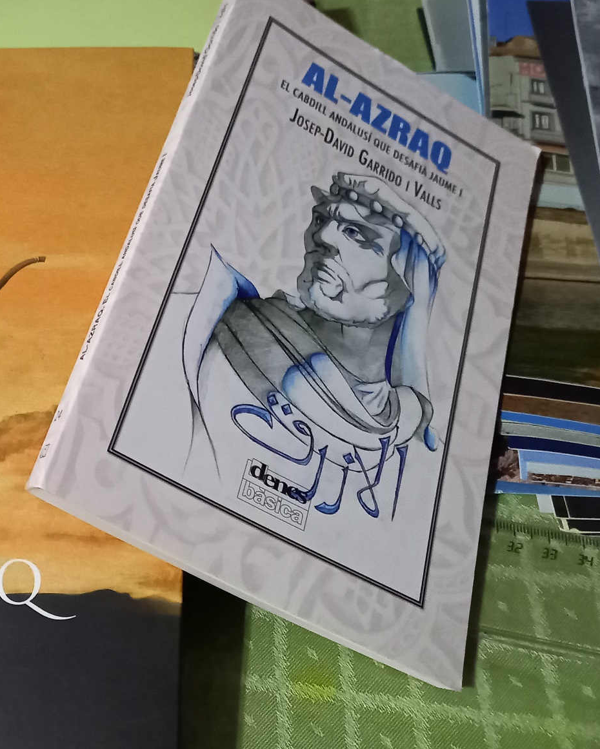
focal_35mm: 42
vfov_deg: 43.6
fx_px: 932
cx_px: 23
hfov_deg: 33.2
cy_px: 307
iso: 1250
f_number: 1.8
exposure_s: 1/20
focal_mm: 4.65
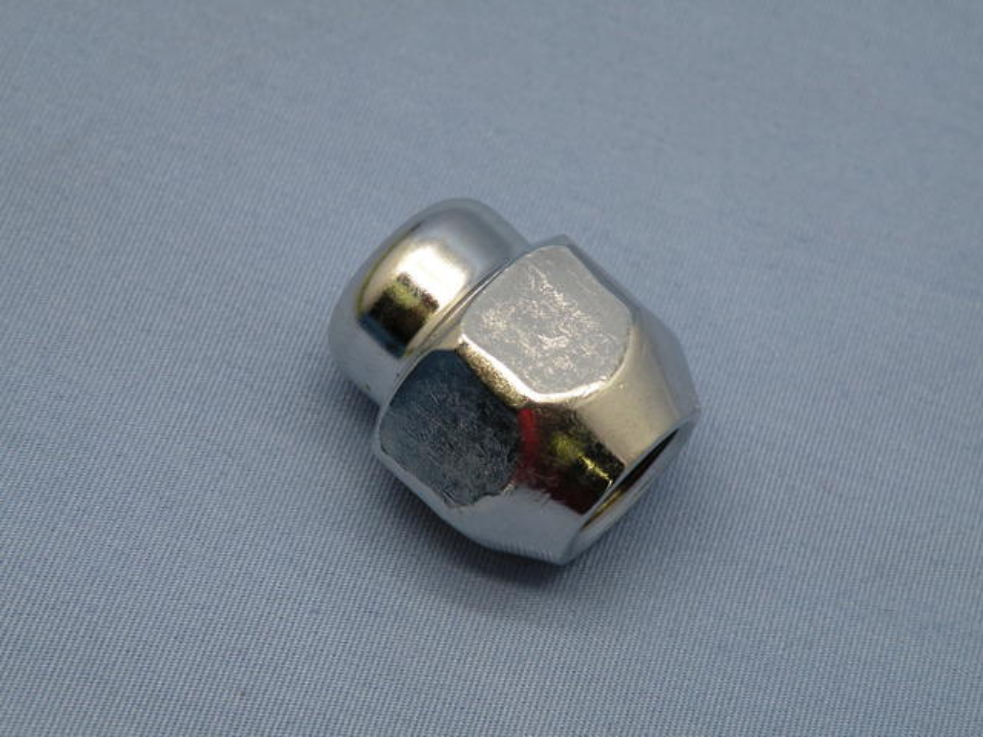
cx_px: 492
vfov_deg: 14.6
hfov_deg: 19.4
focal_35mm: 101
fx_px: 2868
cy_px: 368
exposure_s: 1/67.4
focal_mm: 17.9
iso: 146
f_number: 4
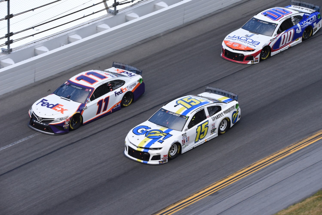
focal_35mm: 150
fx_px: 1342
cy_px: 108
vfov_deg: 9.2
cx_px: 161
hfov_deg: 13.7
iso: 2000
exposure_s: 1/1250
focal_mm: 150
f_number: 9
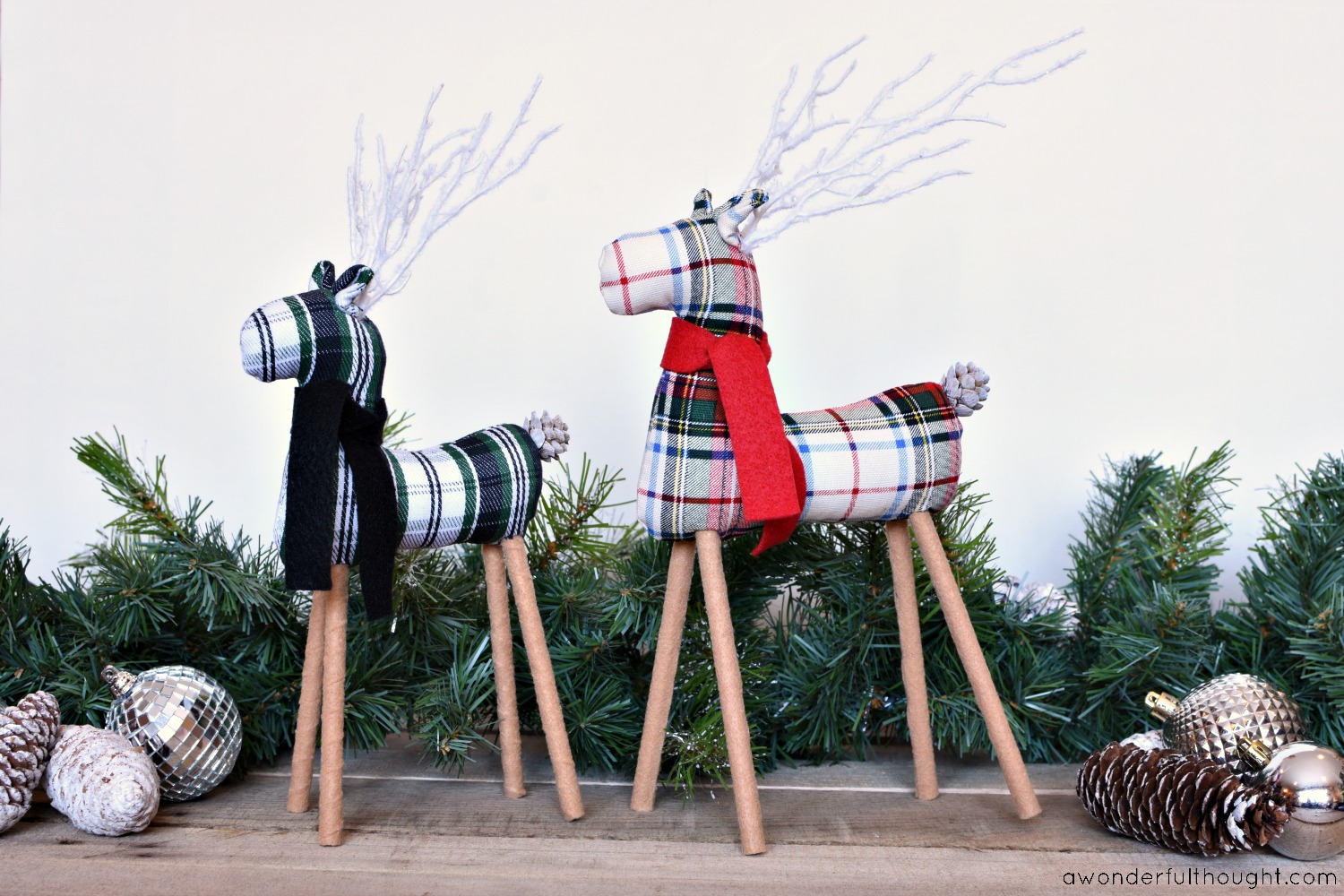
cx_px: 672
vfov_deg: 25.8
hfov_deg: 37.9
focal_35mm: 52
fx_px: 1960
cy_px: 448
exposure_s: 1/8
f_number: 7.1
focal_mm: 35
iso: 200
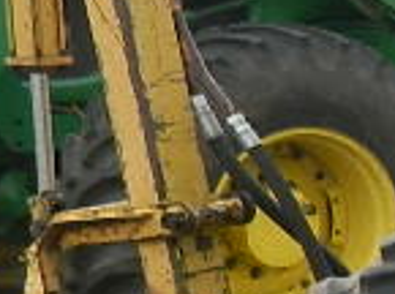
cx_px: 1264
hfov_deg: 8.8
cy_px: 245
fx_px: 2015
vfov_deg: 8.3
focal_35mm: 177
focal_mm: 4.5
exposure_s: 1/200
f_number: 3.1
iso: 80
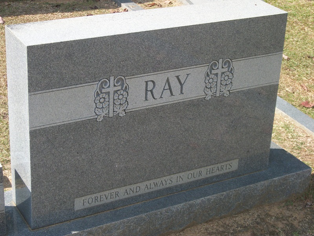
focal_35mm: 77
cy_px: 118
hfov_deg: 25.3
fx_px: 698
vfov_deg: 19.1
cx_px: 157
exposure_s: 1/400
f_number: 4.6
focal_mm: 13.7
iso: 80
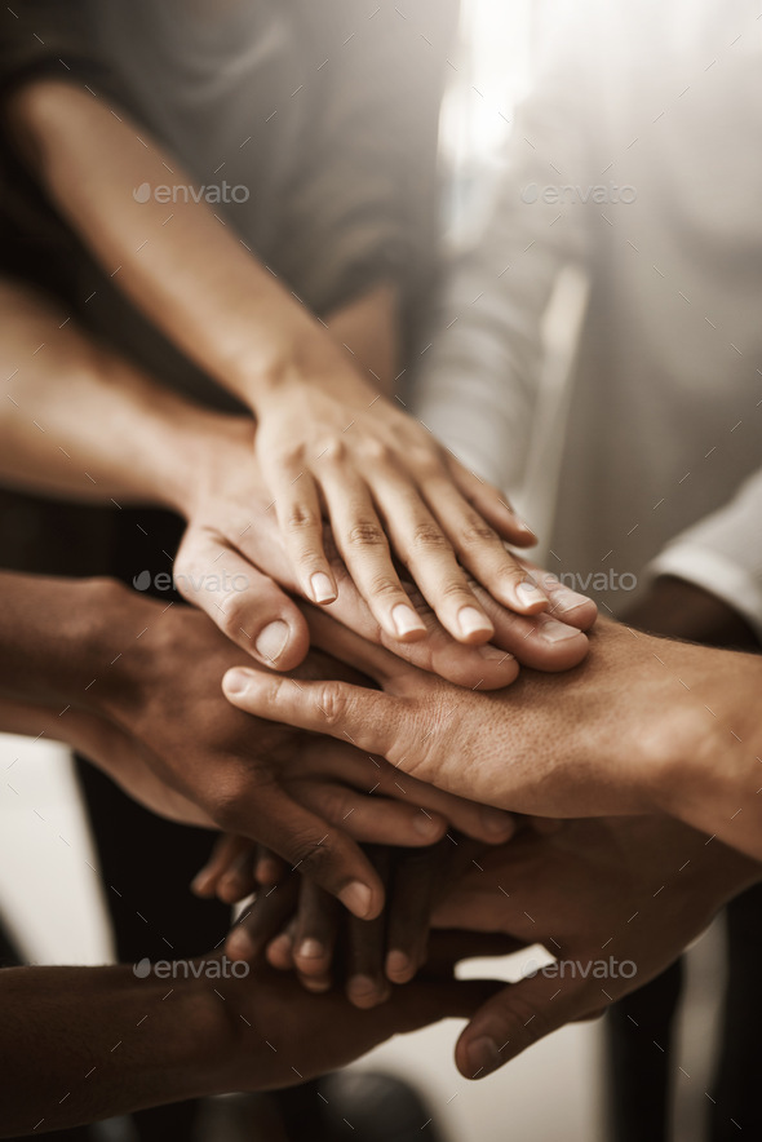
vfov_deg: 54.4
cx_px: 381
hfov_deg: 37.9
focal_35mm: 35
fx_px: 1110
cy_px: 571
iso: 200
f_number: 1.4
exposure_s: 1/200
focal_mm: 35
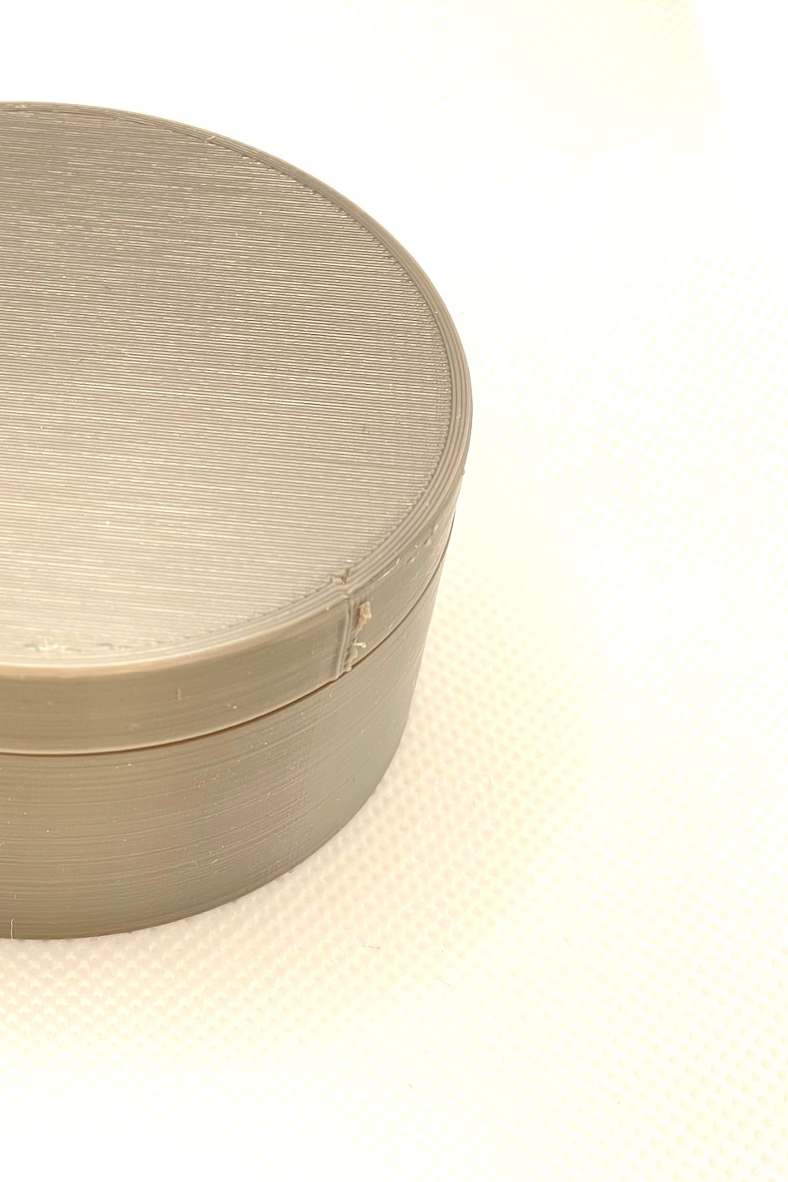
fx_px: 2397
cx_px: 28
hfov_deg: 18.3
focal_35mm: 73
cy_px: 597
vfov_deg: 27.7
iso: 50
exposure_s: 1/99
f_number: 2
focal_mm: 6
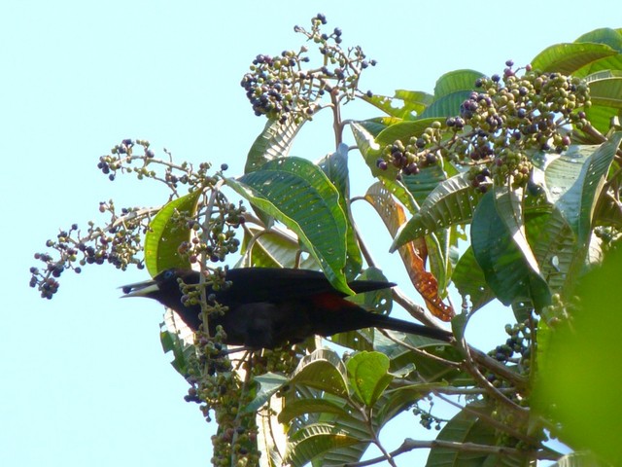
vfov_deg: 2.5
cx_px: 311
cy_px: 234
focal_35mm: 600
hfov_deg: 3.3
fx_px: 10781
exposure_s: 1/250
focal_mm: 108
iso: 160
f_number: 5.2
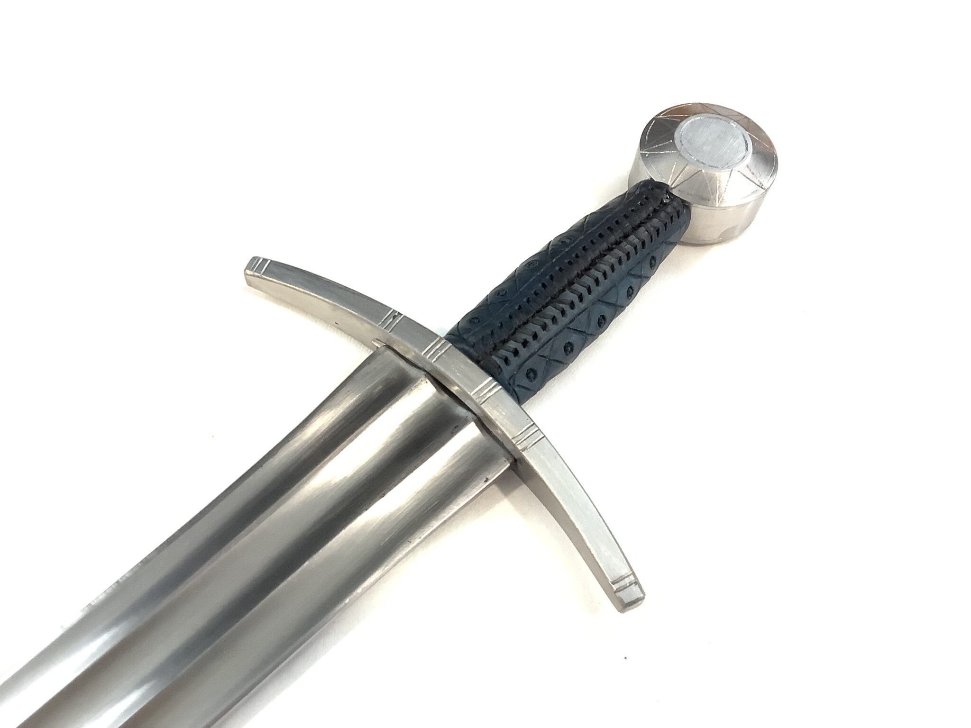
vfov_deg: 45.4
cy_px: 364
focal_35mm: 31
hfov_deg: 58.4
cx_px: 486
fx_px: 870
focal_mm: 3.3
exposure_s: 1/60
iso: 200
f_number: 2.4
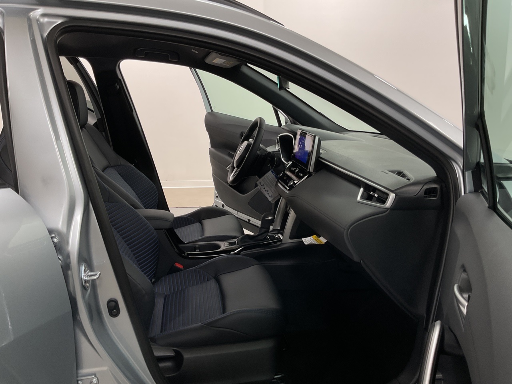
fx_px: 429
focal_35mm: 29
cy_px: 192
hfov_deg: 61.7
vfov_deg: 48.2
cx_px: 256
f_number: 1.8
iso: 32
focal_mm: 3
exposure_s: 1/120
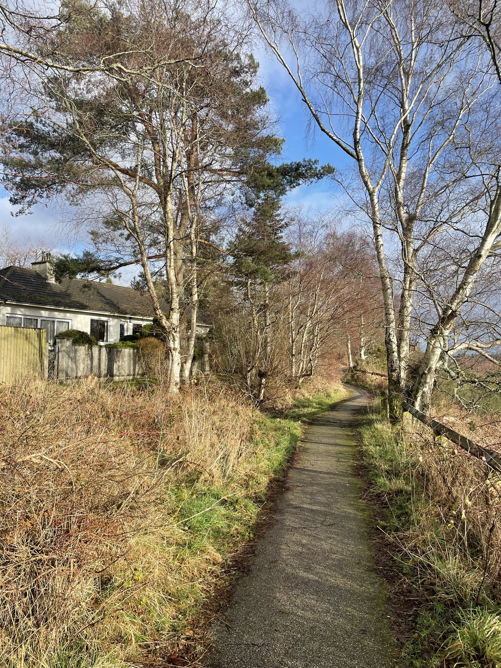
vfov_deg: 67.3
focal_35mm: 26
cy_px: 334
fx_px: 502
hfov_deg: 53.1
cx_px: 250
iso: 32
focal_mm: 4.2
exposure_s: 1/1453
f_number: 1.6
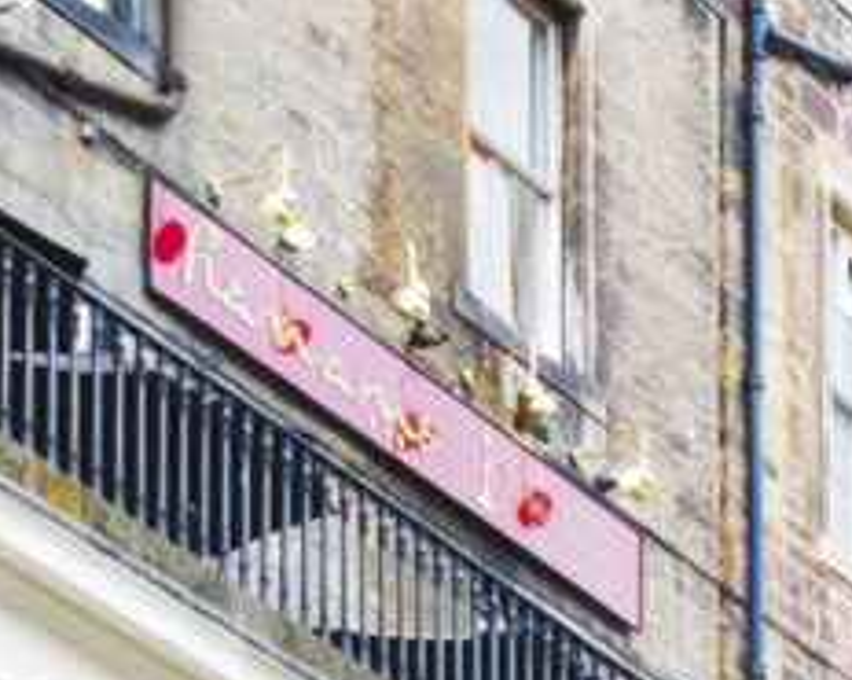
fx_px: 5641
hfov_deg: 8.5
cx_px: 1047
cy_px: 1522
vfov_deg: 6.6
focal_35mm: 224
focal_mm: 24
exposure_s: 1/125
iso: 200
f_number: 5
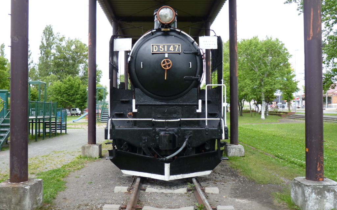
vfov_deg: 37.2
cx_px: 168
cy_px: 104
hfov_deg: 56.7
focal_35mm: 34
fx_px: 312
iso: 80
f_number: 3
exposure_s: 1/125
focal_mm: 5.6
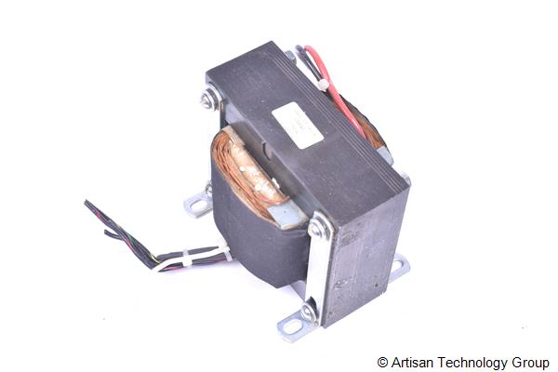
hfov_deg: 41.1
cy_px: 186
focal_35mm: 48
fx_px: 744
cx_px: 279
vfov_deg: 28.1
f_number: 10
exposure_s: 1/200
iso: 200
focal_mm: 32
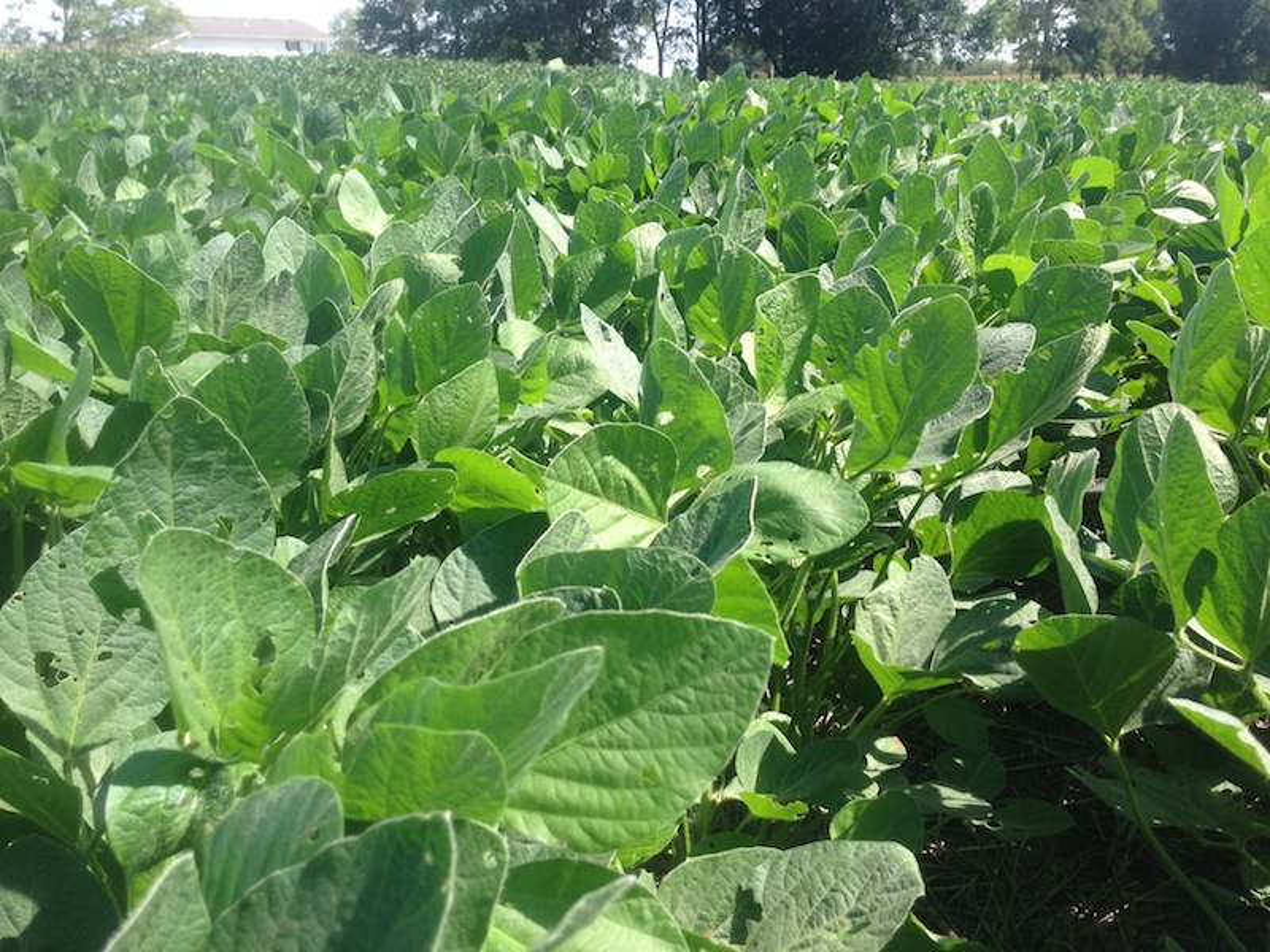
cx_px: 635
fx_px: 1211
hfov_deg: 55.4
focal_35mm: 33
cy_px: 476
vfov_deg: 42.9
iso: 50
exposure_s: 1/547
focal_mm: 4.12
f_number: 2.4
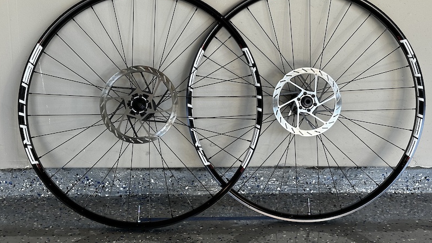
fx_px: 607
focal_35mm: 53
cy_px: 123
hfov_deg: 39.2
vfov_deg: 22.6
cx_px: 216
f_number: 1.78
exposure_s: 1/120
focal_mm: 6.86
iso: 100
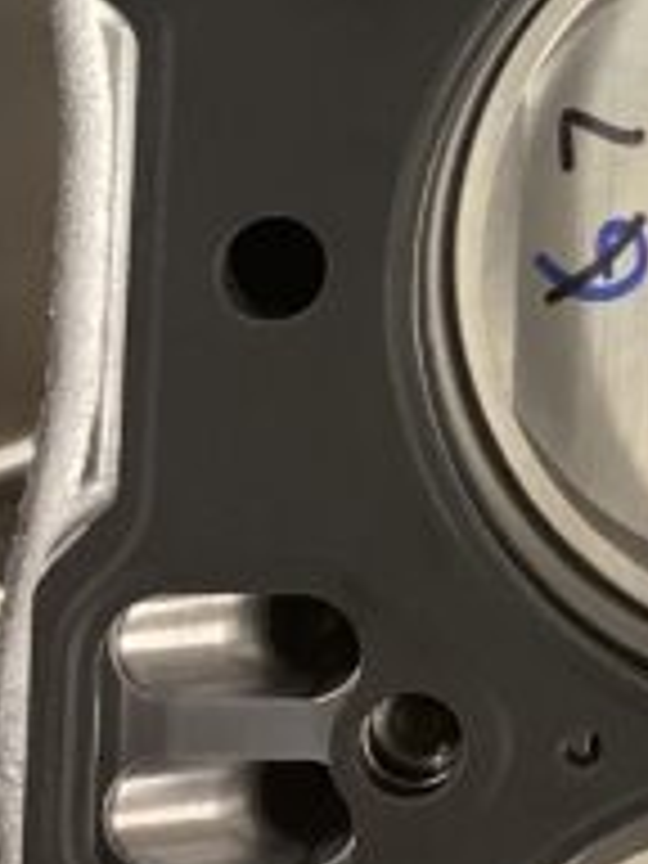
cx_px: 1156
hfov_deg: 10.8
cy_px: -364
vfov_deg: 14.4
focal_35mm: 129
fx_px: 3220
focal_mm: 3.3
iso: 125
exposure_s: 1/50
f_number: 2.4
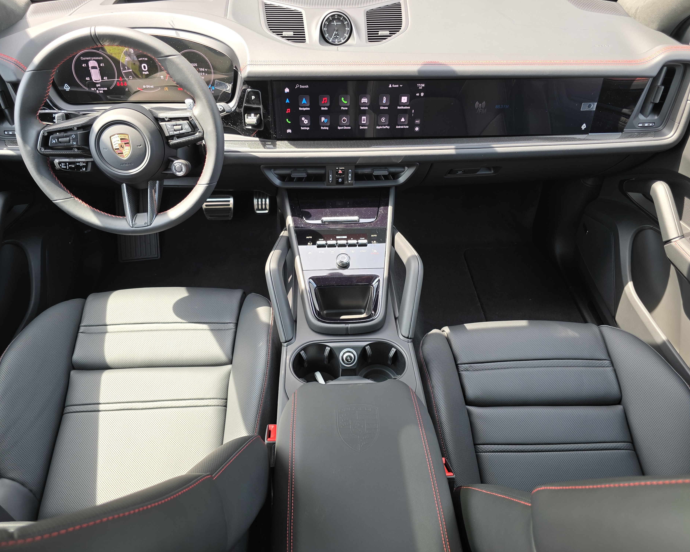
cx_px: 332
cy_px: 276
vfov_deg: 58.8
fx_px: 490
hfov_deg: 70.3
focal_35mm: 24
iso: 16
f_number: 1.7
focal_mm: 6.3
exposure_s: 1/50
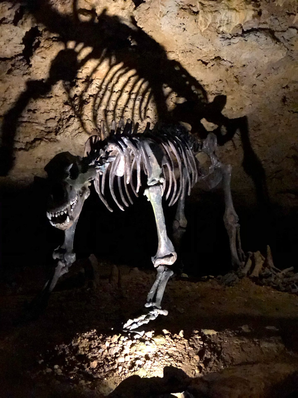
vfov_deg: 33.8
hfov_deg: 25.7
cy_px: 199
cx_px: 149
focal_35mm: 57
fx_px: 654
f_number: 2.8
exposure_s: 1/30
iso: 1250
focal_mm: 6.6
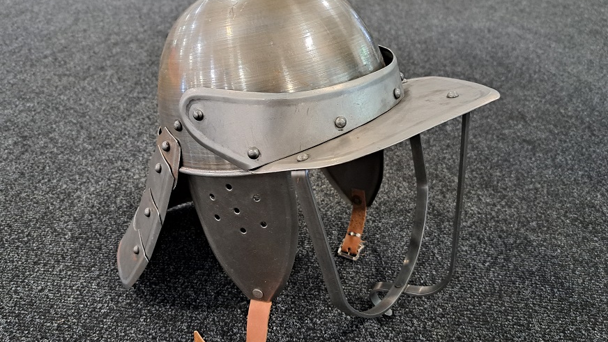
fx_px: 435
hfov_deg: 69.9
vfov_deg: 42.8
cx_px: 303
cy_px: 183
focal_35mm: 27
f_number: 1.8
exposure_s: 1/33
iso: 400
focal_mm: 5.23
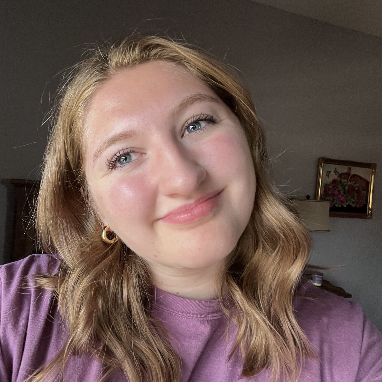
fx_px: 350
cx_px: 151
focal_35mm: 28
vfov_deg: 57.3
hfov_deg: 56.8
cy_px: 189
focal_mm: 2.71
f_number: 2.2
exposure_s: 1/60
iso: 100
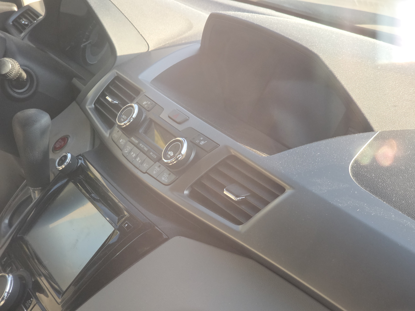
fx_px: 827
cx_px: 208
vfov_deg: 21.3
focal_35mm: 69
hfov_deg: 28.2
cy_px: 156
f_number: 2.4
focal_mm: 7.9
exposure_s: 1/138
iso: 50
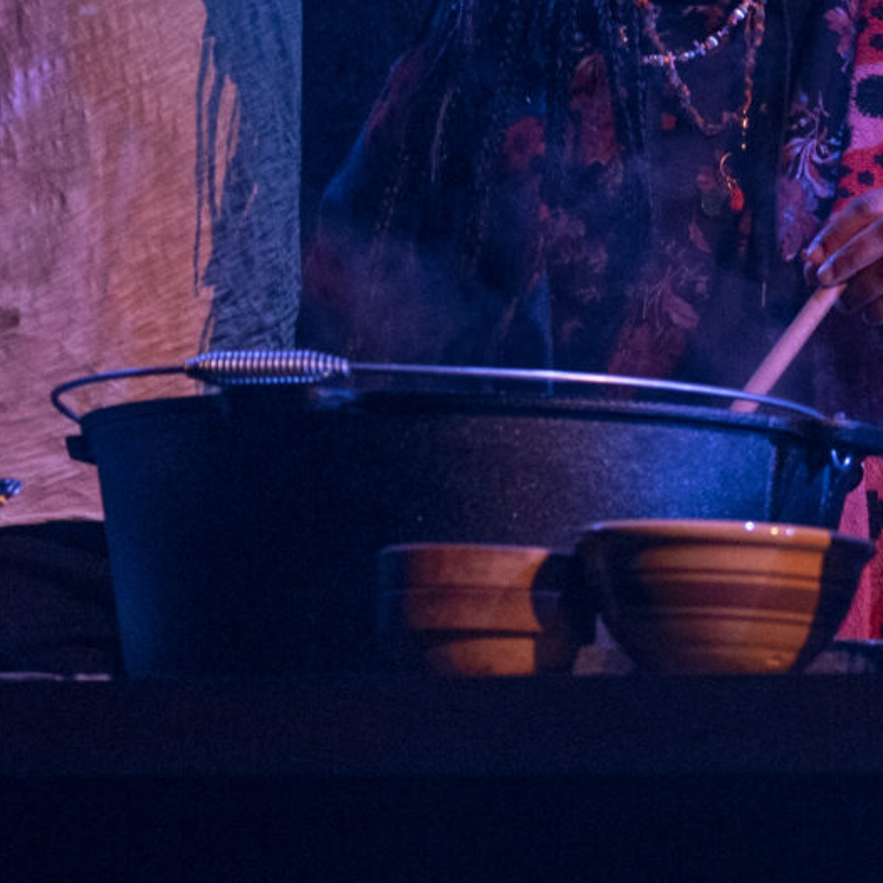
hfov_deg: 5.9
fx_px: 8600
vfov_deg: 5.9
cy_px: -12
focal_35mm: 298
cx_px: 943
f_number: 4
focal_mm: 90
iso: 2000
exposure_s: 1/200
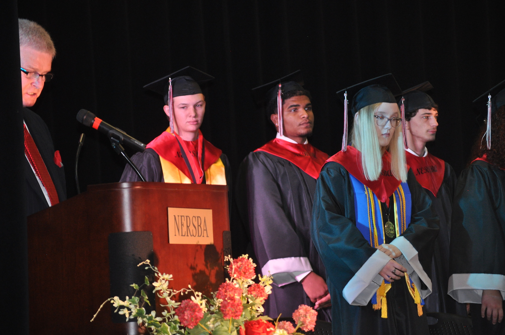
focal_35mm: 174
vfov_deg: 7.9
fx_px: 2438
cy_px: 168
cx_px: 252
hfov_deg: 11.8
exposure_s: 1/60
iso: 800
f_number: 4.8
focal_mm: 116
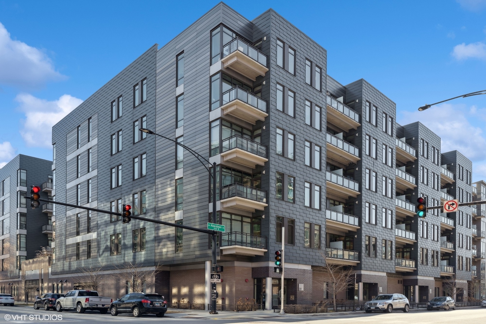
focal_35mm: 28
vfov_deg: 46.4
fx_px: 378
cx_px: 243
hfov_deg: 65.5
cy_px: 162
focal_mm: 28
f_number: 8
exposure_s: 1/400
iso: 320
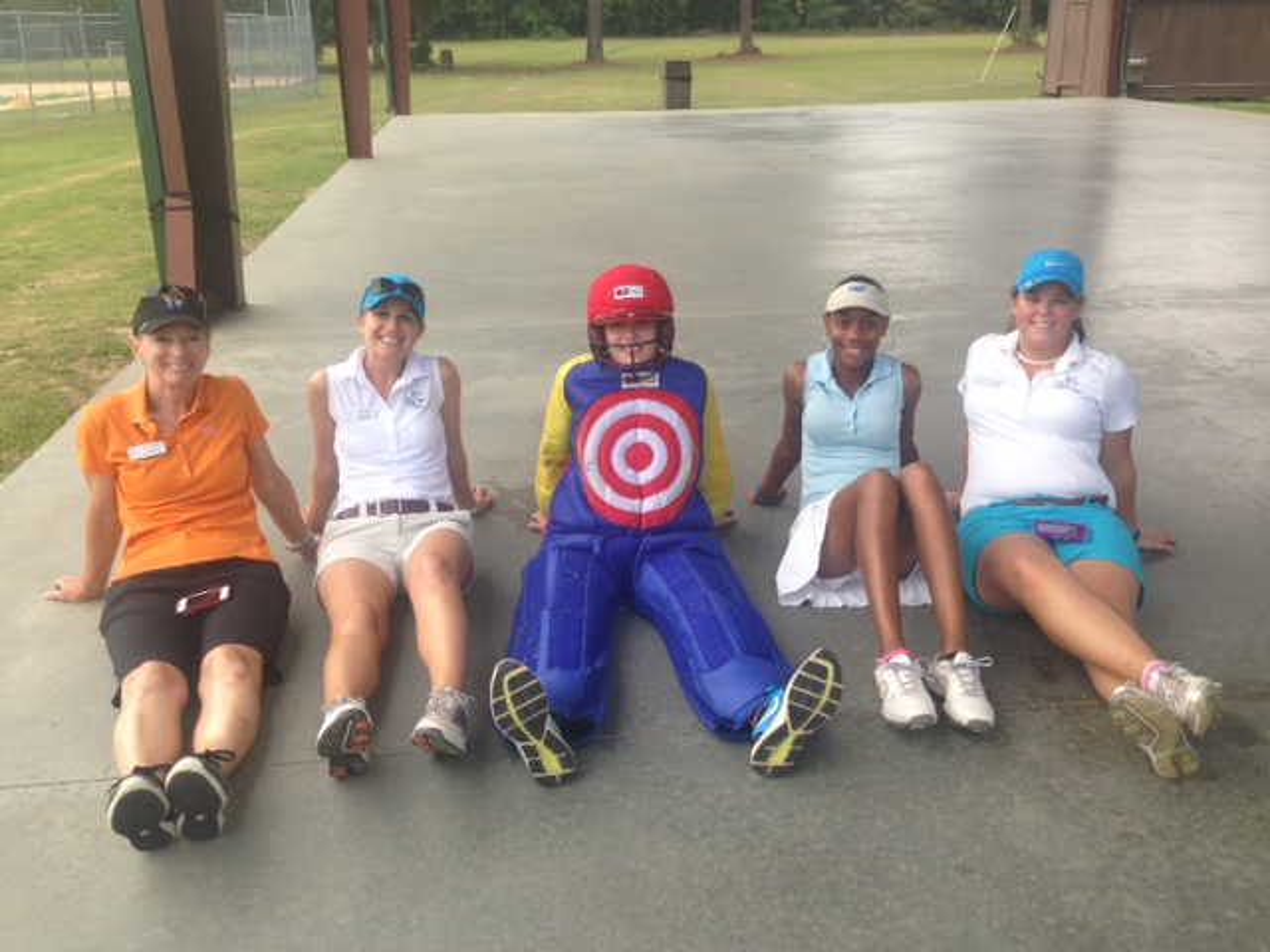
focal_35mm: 33
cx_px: 635
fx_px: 1211
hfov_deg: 55.4
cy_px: 476
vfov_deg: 42.9
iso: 50
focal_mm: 4.12
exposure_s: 1/335
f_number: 2.4
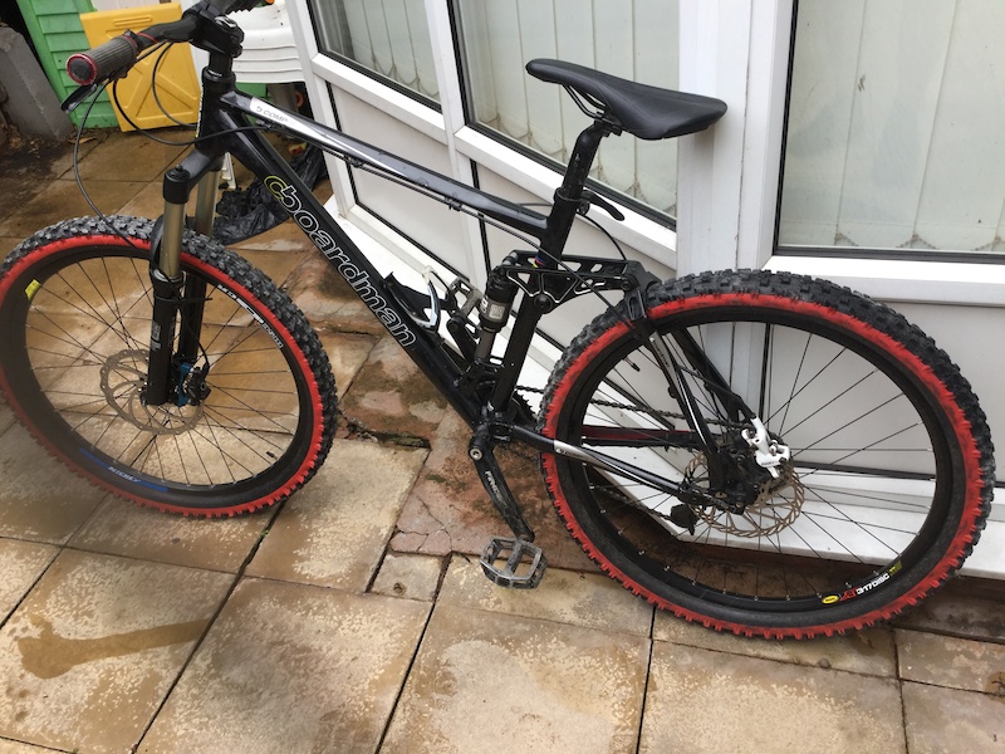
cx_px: 502
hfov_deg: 58.4
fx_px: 900
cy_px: 377
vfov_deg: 45.4
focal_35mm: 31
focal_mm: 3.3
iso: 25
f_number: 2.4
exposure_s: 1/100
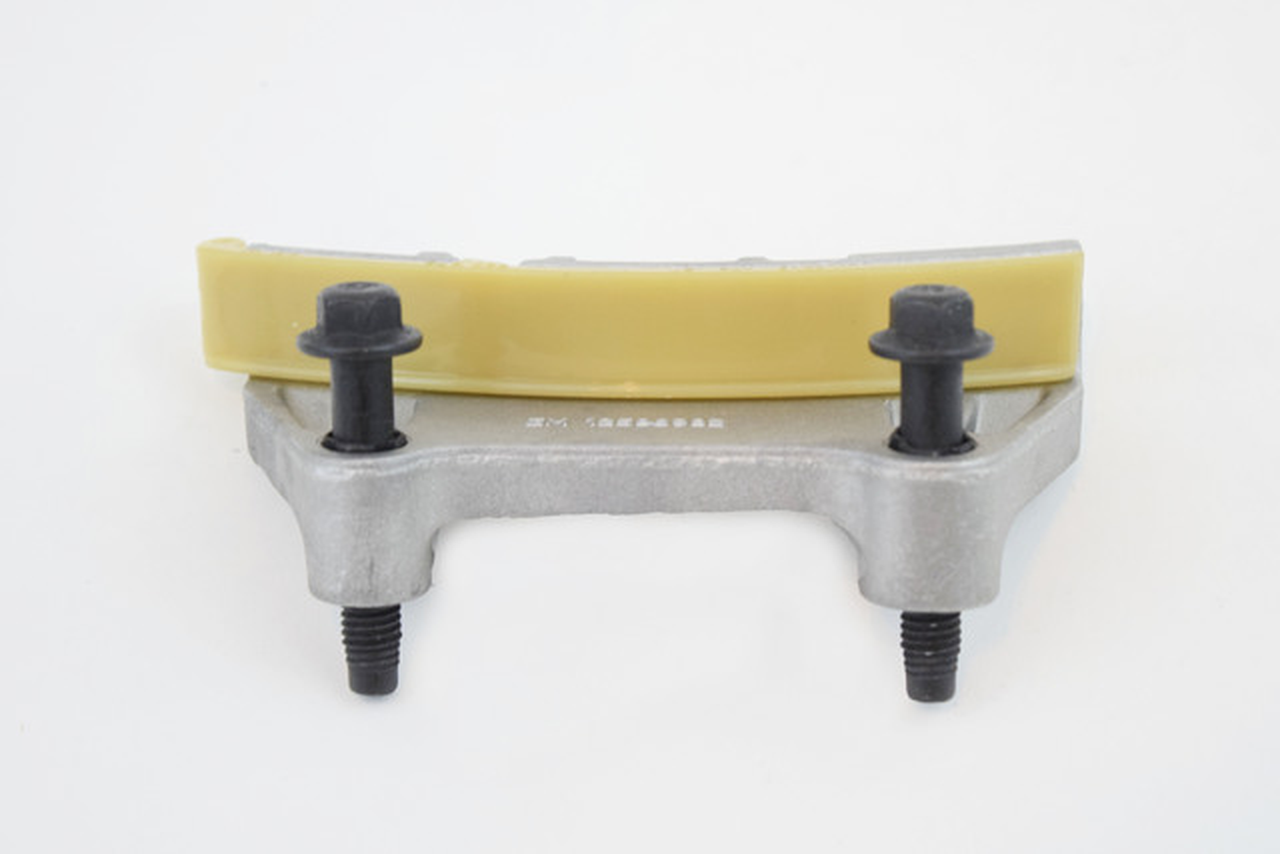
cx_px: 640
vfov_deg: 16.6
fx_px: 2934
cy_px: 427
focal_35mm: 82
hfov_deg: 24.6
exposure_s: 1/60
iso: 1400
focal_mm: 55
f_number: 5.6
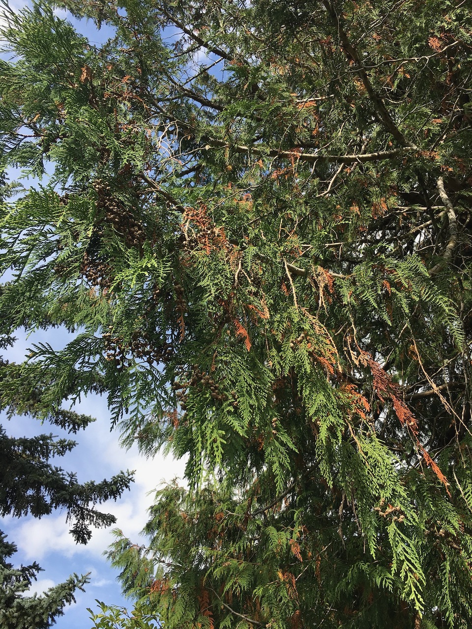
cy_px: 314
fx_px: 527
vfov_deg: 61.7
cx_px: 236
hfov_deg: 48.2
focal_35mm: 29
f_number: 2.2
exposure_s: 1/725
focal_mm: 4.15
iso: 25
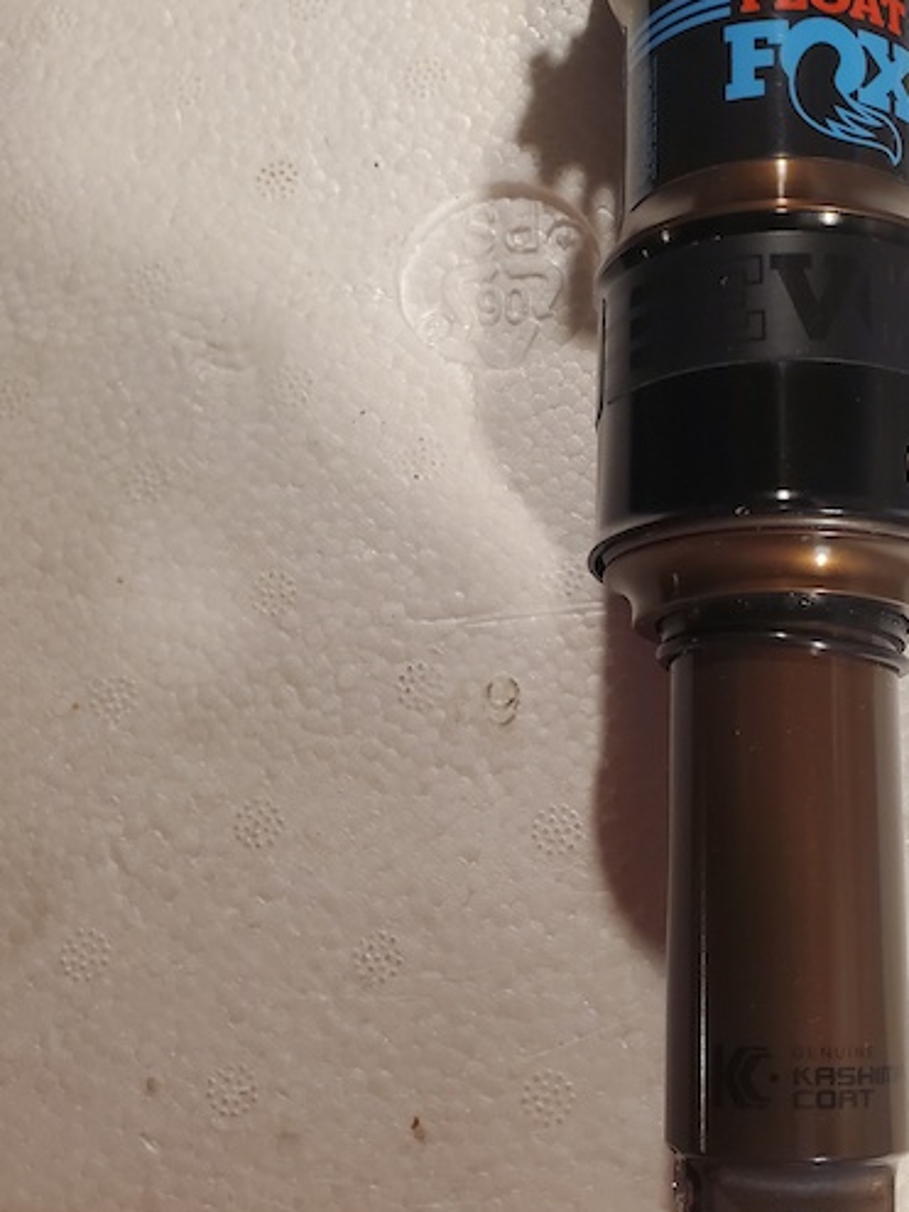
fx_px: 1471
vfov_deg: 44.7
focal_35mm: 42
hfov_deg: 33.7
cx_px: 679
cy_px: 539
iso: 250
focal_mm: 4.3
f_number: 2.4
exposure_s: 1/40
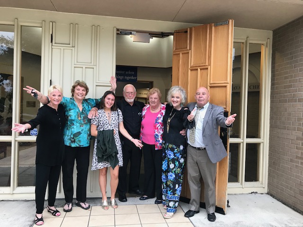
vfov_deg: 49.7
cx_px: 152
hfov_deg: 63.4
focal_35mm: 28
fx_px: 245
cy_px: 114
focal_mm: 3.99
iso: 25
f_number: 1.8
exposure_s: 1/40
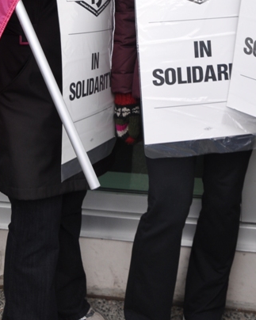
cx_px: 175
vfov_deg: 23.9
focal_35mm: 73
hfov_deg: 20.8
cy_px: -53
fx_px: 693
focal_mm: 21
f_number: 7.1
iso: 200
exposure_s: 1/50
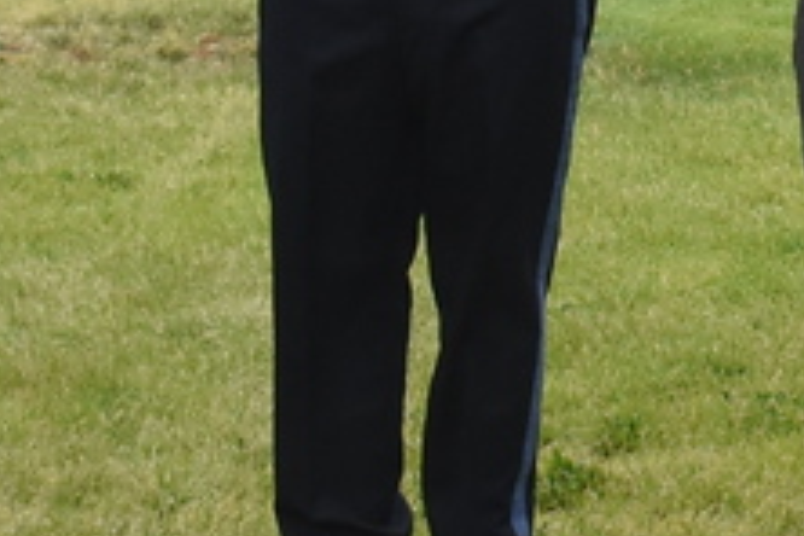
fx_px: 4667
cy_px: -576
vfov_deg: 6.4
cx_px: 1474
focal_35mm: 209
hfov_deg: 9.4
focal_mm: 29
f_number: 13
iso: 1250
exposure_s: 1/250
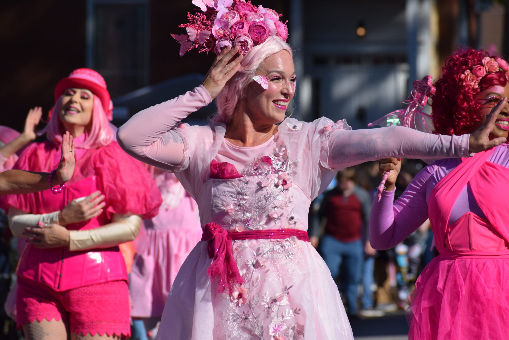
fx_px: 4030
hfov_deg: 7.2
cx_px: 254
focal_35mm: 285
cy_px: 170
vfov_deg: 4.8
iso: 360
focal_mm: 190
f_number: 8
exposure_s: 1/2000
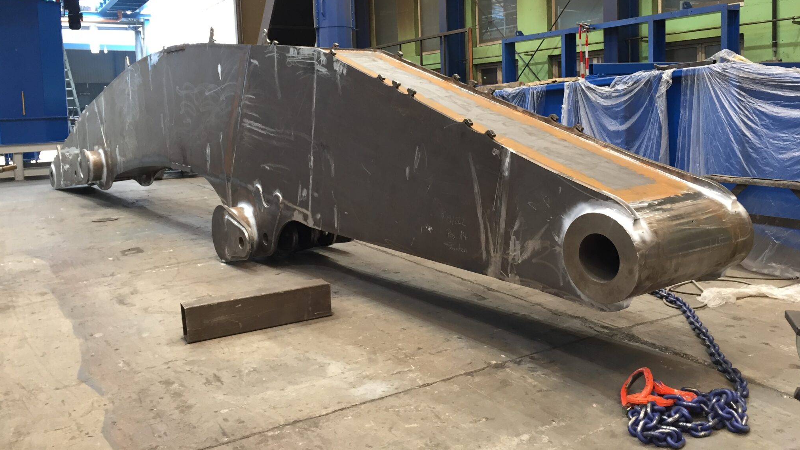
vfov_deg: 36.3
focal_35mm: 32
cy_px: 148
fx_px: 679
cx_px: 404
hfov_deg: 61.0
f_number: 2.2
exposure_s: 1/33
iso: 80
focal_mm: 4.15
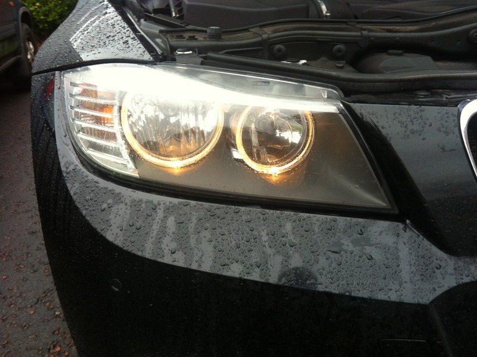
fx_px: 482
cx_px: 238
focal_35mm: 35
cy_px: 178
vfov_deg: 40.6
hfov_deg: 52.7
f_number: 2.8
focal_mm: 3.85
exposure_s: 1/24
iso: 80
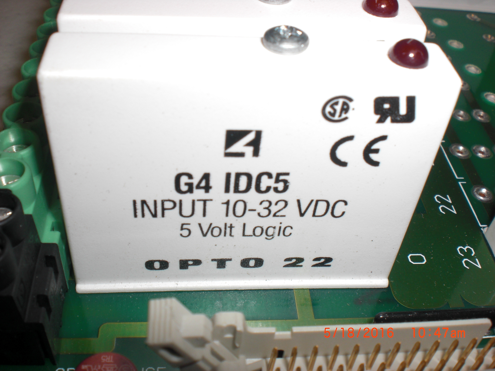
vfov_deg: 37.7
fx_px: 543
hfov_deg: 49.0
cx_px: 248
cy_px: 186
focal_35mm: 38
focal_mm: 6.3
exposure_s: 1/60
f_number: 5.6
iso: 64
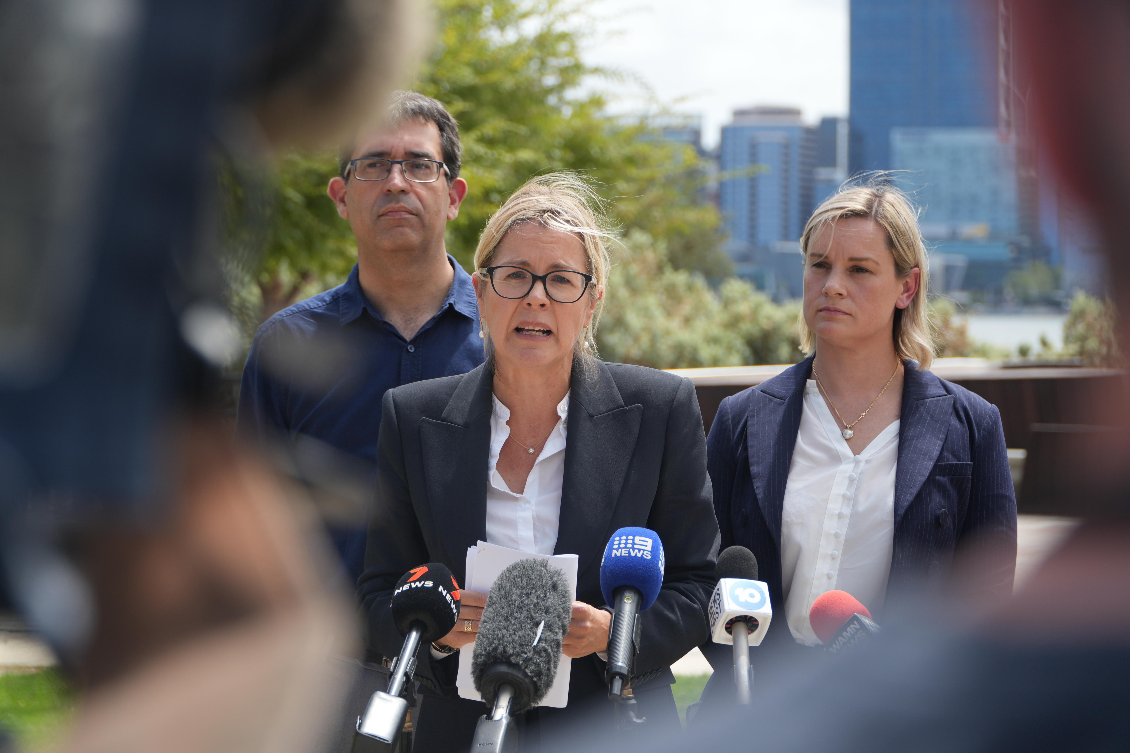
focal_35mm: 105
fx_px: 3295
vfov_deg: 13.0
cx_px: 565
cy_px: 376
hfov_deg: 19.5
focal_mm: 70
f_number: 4
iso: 100
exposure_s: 1/640
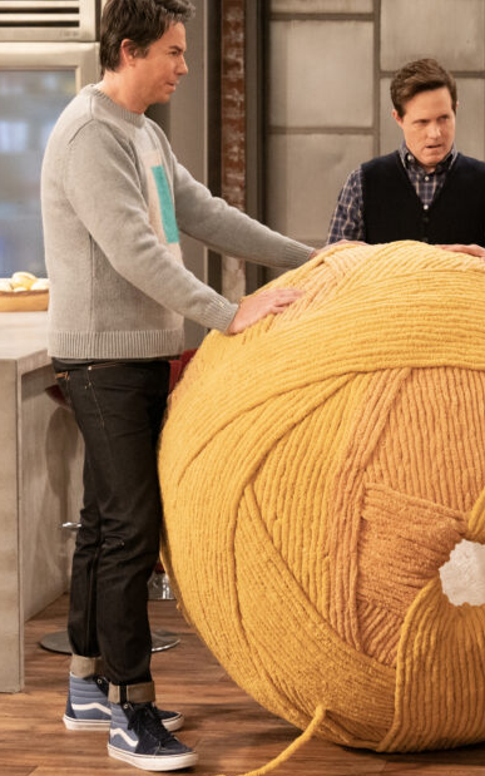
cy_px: 367
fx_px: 2495
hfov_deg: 11.1
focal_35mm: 118
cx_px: 406
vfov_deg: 17.7
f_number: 3.5
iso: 4000
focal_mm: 70
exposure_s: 1/200
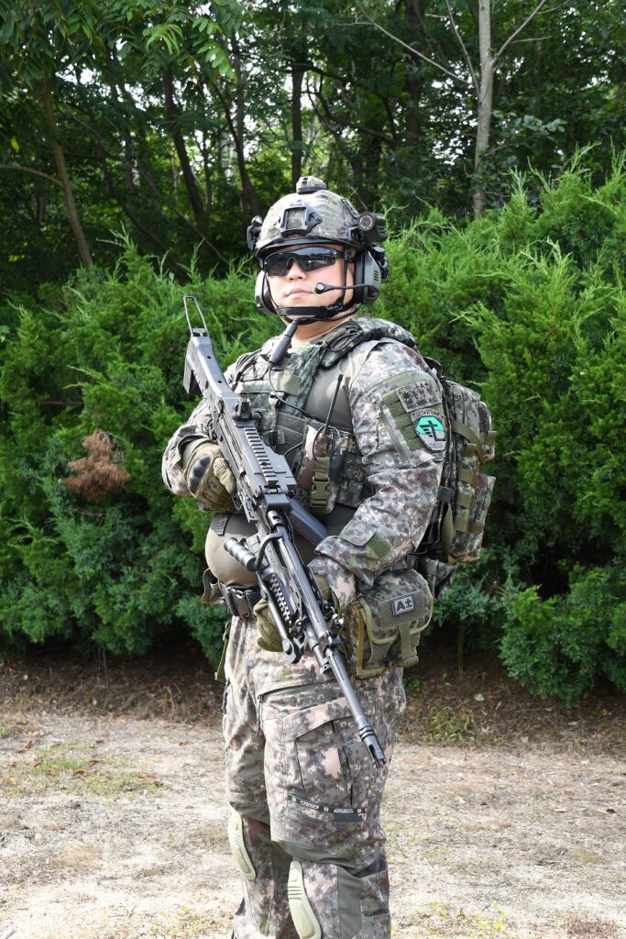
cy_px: 470
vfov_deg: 43.6
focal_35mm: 45
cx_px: 313
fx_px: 1173
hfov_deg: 29.9
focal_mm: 30
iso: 200
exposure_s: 1/125
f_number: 5.6
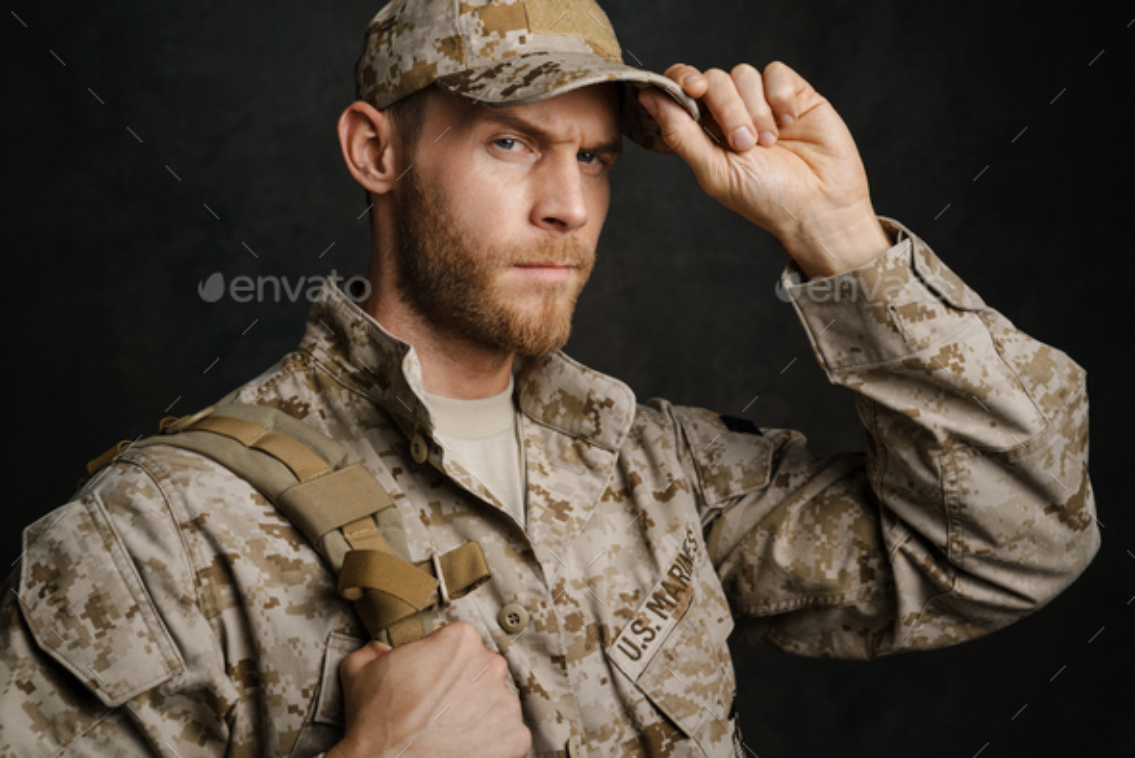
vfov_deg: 22.6
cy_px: 379
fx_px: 1893
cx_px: 568
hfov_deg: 33.4
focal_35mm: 60
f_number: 6.3
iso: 200
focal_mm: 60
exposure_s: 1/160
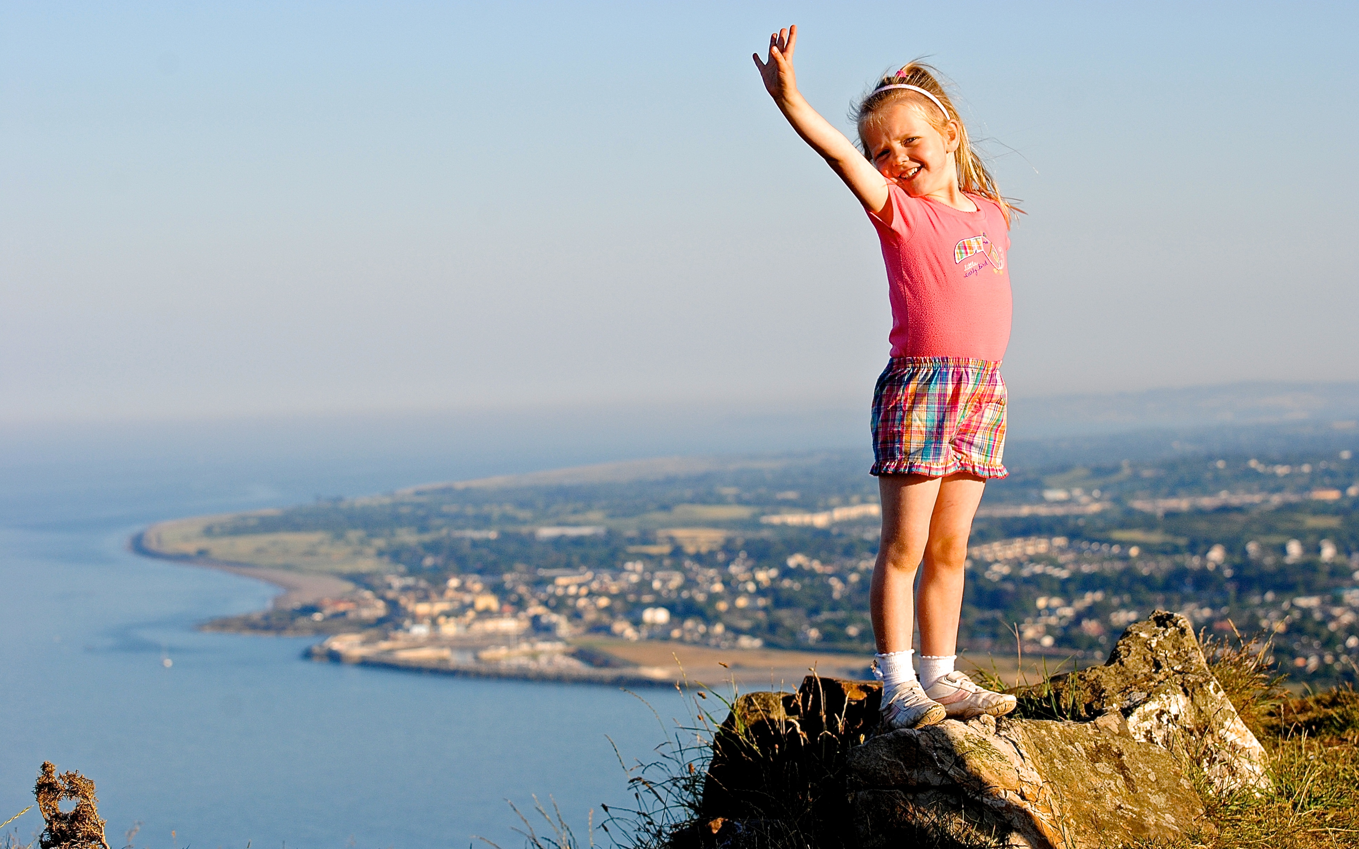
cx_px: 678
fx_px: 4000
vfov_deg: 12.1
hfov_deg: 19.3
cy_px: 454
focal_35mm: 108
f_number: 5.6
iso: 160
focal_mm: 70
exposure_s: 1/500
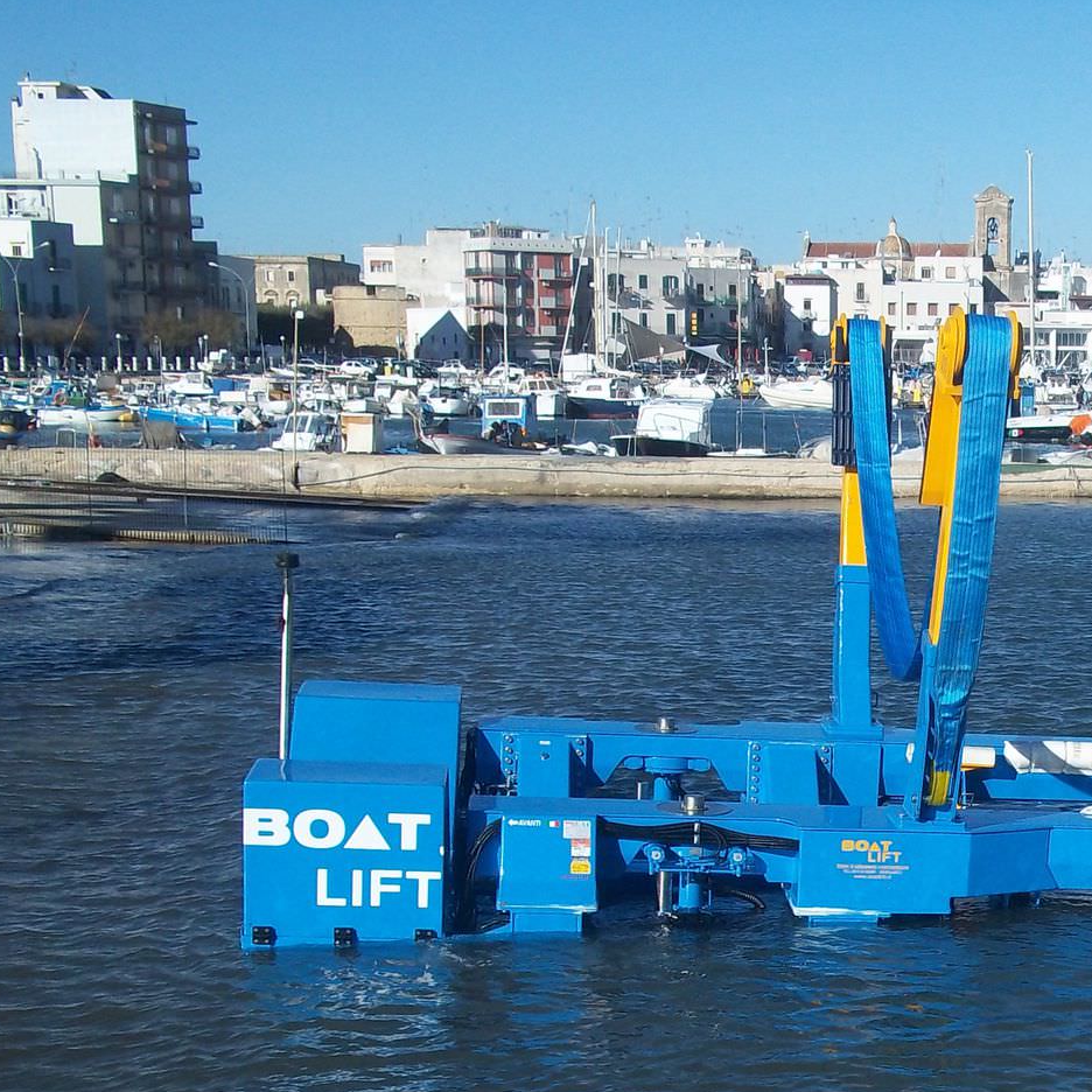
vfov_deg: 25.0
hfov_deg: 24.7
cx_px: 951
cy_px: 869
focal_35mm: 68
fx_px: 2427
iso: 80
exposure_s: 1/250
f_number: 8
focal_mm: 6.5
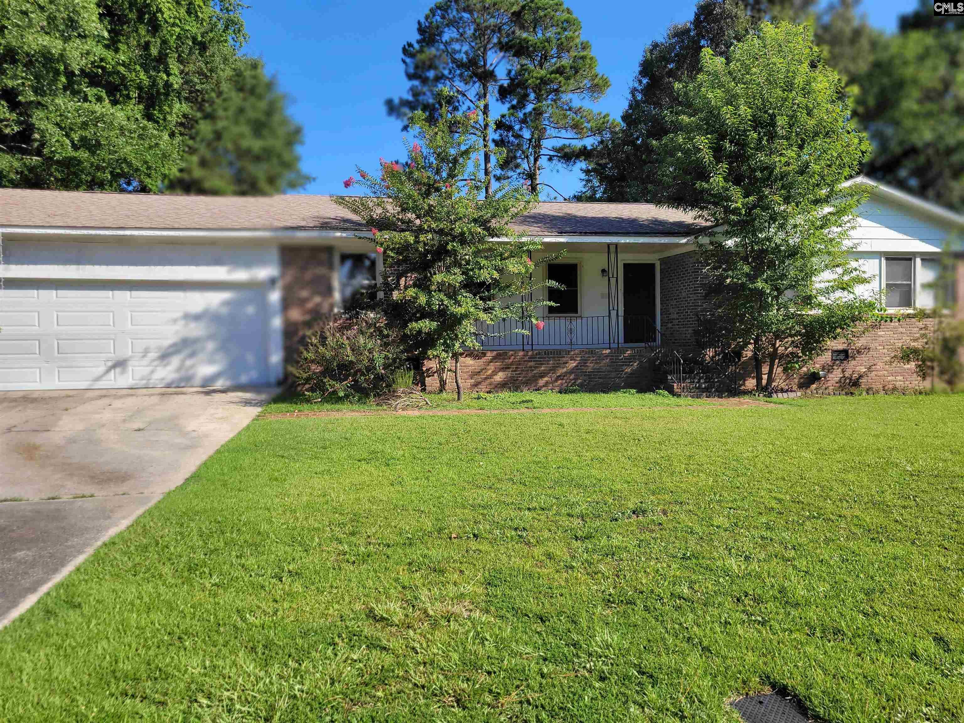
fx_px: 724
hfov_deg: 67.3
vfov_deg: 53.1
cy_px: 362
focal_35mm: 26
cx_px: 482
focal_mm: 5.4
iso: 40
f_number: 1.8
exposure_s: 1/1505
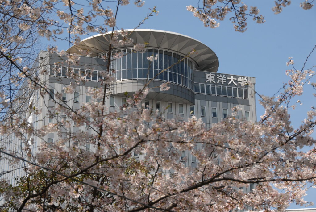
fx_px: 989
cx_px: 158
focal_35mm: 112
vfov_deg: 12.2
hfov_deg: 18.1
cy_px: 106
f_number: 9
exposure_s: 1/320
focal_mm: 75
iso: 200
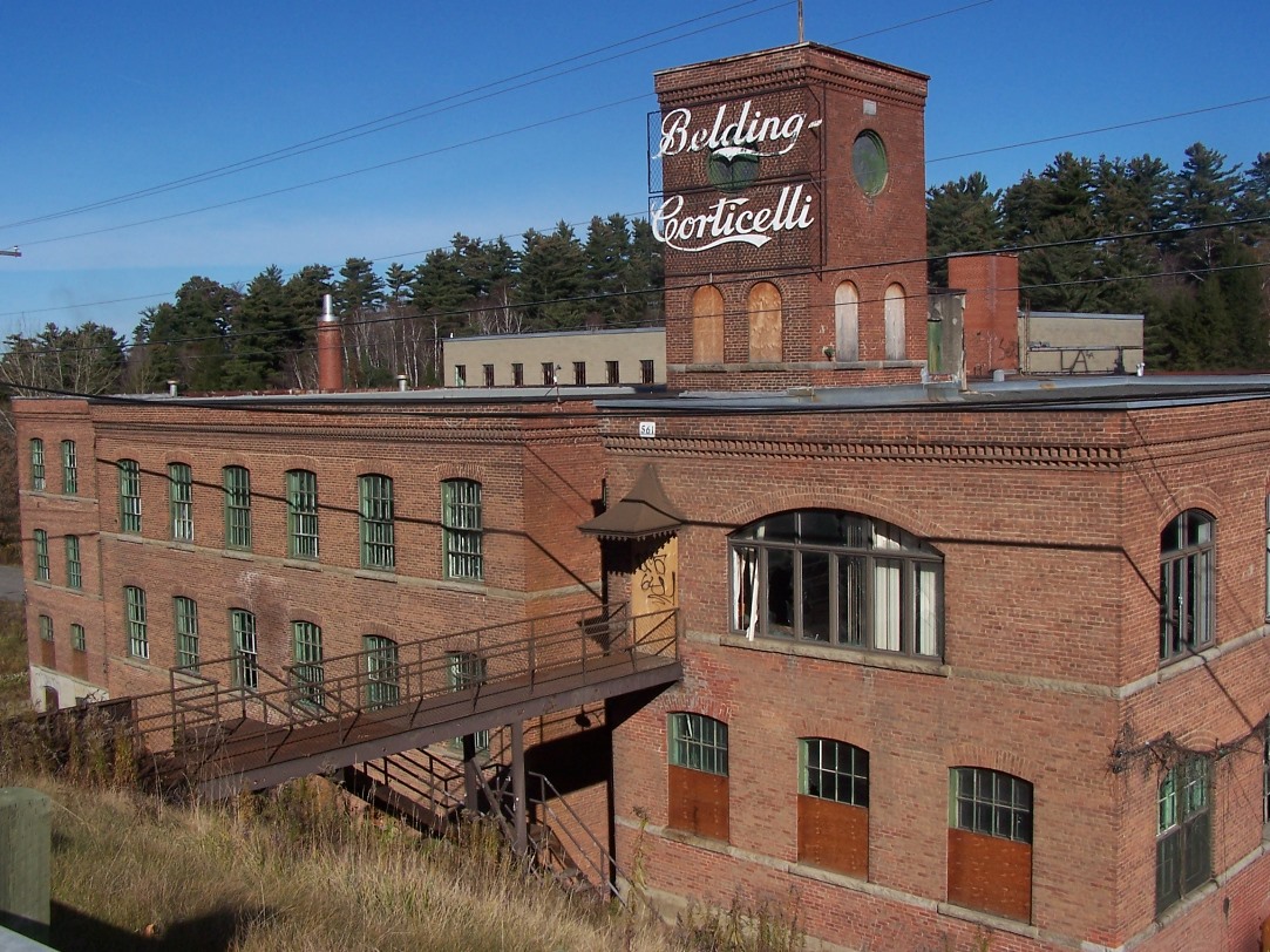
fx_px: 1394
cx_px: 635
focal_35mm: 38
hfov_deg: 49.0
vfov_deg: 37.7
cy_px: 476
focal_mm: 6.3
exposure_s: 1/750
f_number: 5.6
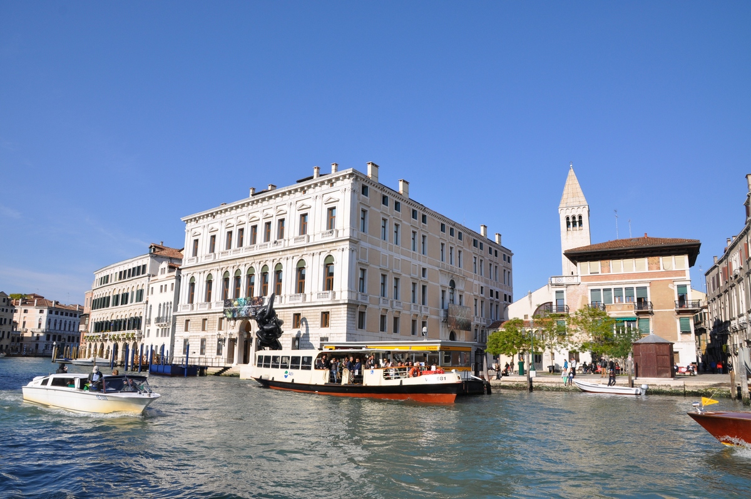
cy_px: 250
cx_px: 376
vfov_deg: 50.3
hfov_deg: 70.5
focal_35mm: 26
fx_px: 531
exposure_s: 1/400
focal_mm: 17
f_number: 10
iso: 200
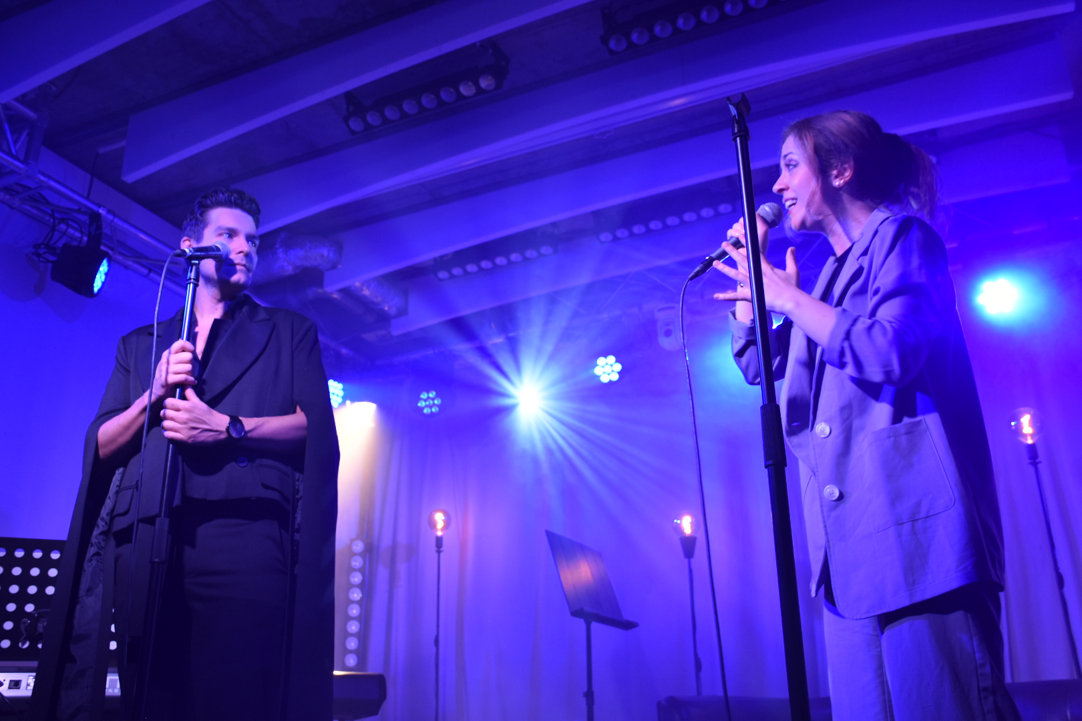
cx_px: 541
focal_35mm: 34
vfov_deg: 38.4
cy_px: 360
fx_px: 1037
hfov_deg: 55.1
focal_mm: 23
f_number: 4
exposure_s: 1/60
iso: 400
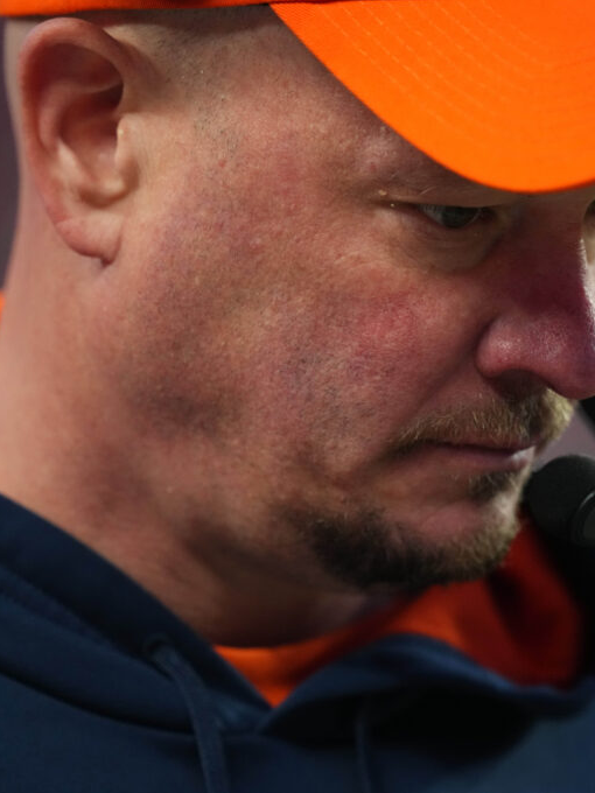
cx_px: 371
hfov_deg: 2.6
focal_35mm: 579
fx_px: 13270
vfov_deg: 3.4
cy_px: 397
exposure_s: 1/2500
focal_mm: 400
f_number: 2.8
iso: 3200
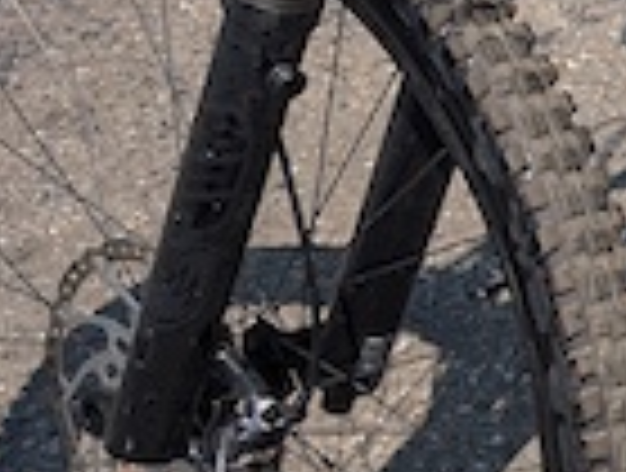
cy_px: 76
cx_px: 1329
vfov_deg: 10.8
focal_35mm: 138
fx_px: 2502
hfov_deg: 12.3
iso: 20
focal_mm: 6.9
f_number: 1.68
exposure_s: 1/1290
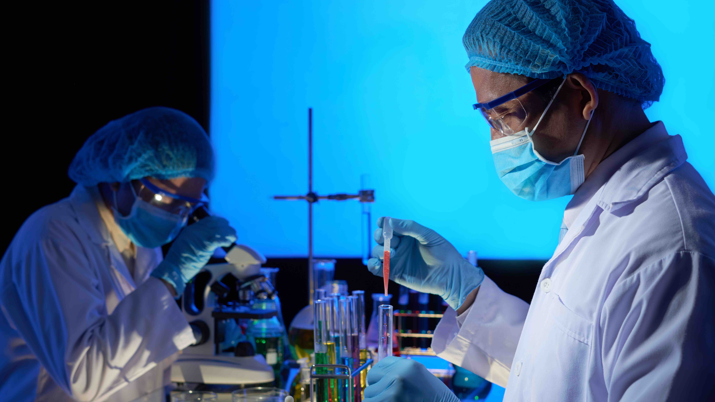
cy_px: 216
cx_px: 357
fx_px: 1194
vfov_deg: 19.1
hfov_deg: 33.3
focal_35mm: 63
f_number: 5.6
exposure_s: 1/125
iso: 71
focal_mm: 60
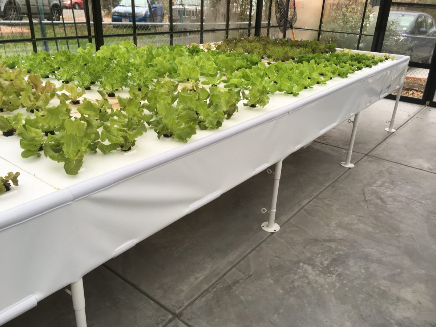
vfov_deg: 48.2
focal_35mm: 29
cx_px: 218
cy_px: 164
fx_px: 365
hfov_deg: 61.7
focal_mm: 4.15
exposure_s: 1/60
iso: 32
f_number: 2.2
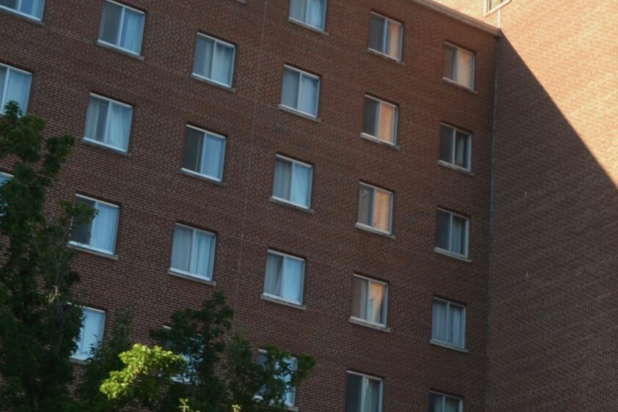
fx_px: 1408
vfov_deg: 16.6
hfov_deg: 24.1
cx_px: 552
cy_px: 236
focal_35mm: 82
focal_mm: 18
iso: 110
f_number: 5.6
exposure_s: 1/125
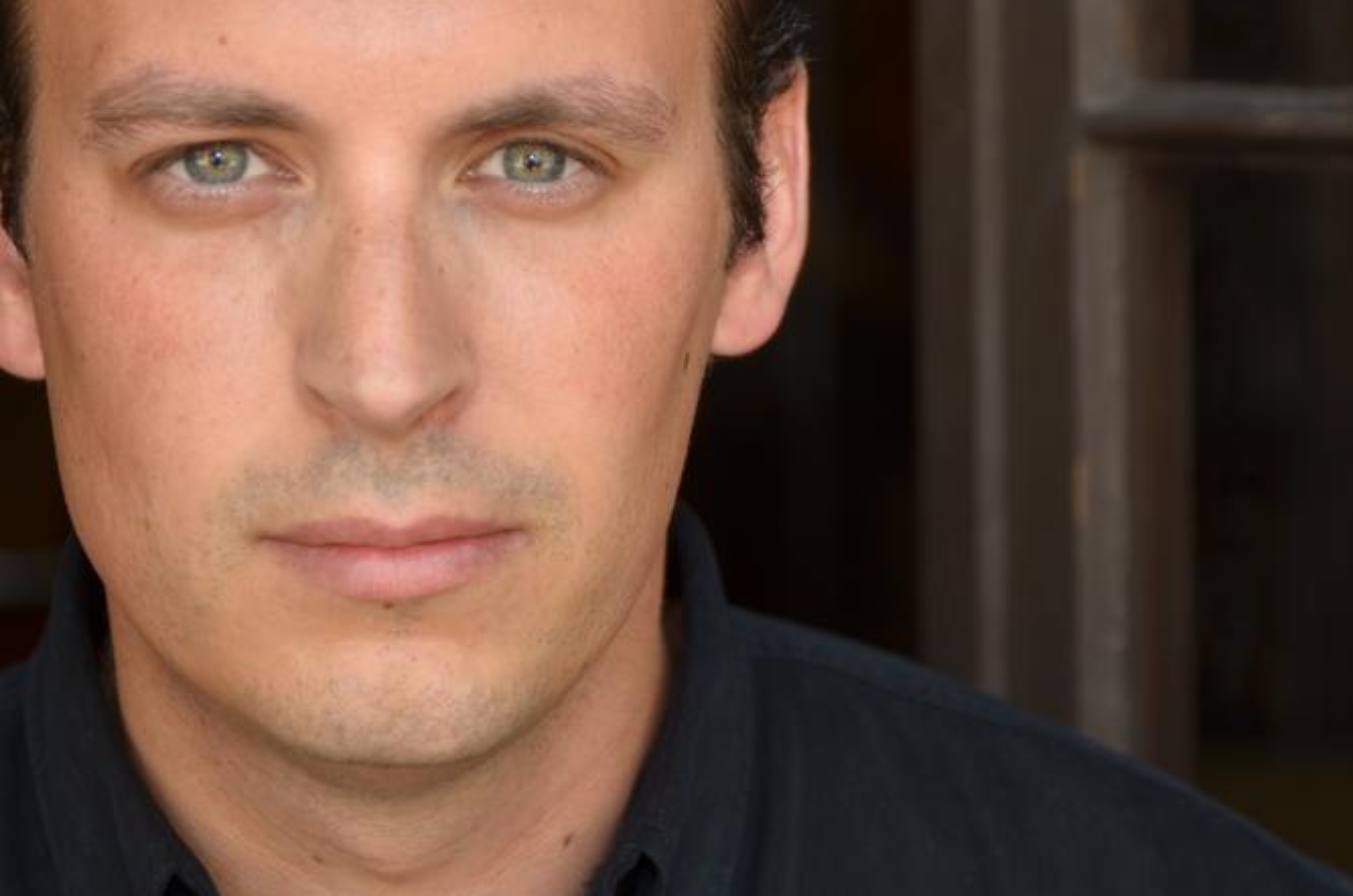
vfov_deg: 8.4
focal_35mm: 162
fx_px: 6077
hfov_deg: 12.7
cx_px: 860
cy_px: 169
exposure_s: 1/60
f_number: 4
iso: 100
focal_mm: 60
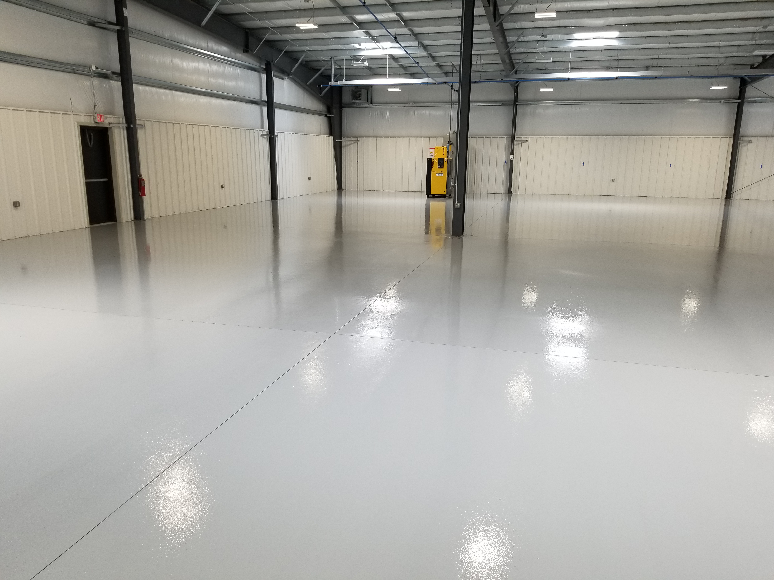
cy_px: 290
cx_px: 387
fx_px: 581
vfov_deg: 53.1
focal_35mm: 26
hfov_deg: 67.3
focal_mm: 4.25
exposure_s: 1/120
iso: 64
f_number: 1.7
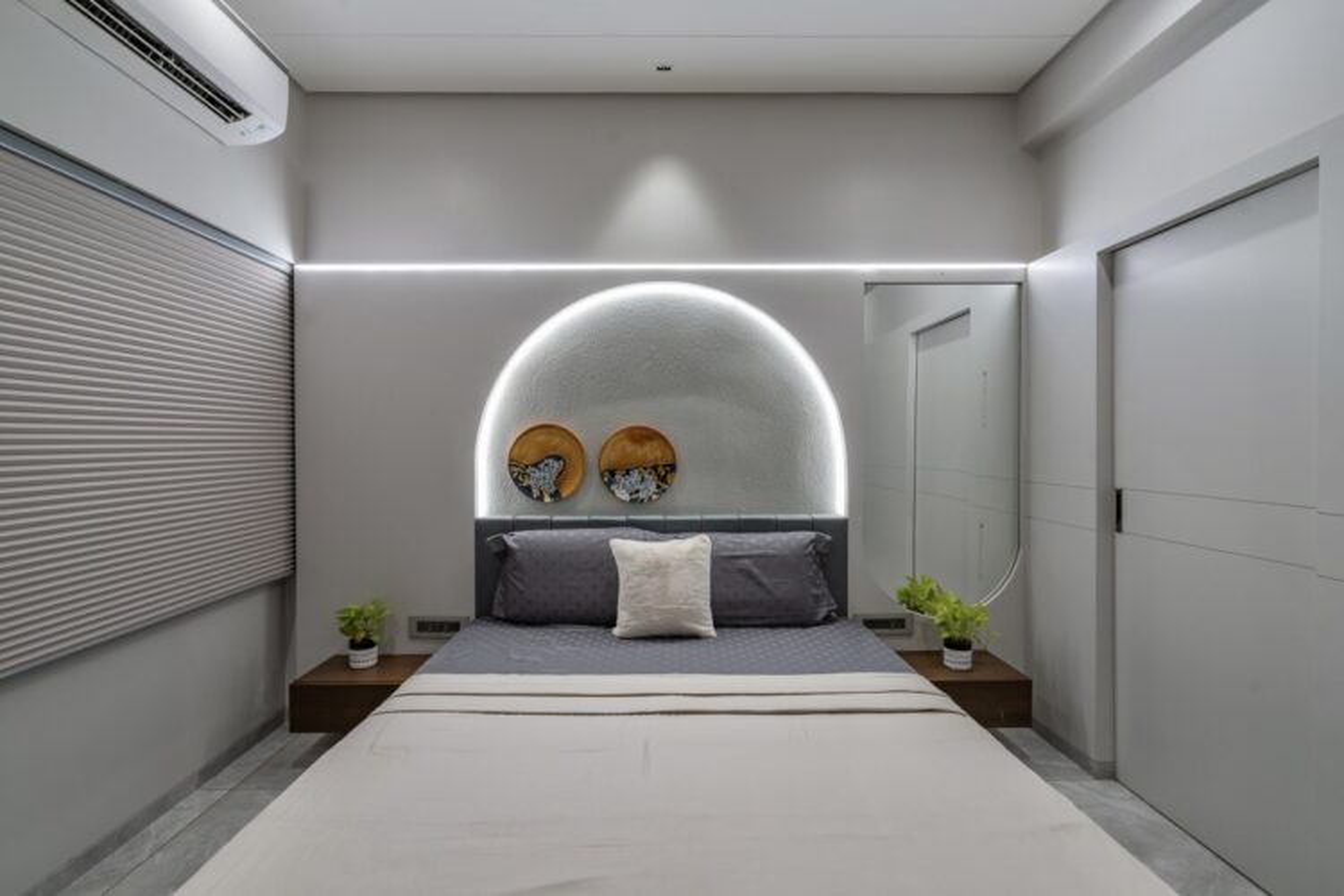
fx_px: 597
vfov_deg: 73.7
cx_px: 672
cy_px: 448
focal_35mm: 16
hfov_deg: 96.7
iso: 125
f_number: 8
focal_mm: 16
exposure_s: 1/15
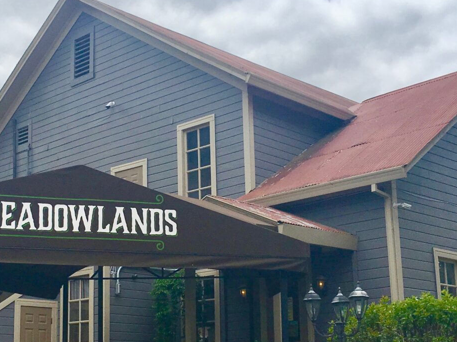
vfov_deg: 22.4
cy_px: 249
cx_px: 159
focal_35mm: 65
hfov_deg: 29.7
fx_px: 858
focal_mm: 4.15
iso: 25
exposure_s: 1/2404
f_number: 2.2
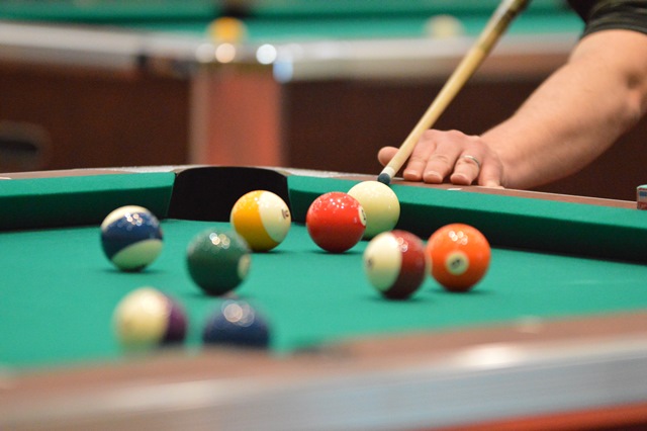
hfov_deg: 8.6
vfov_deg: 5.7
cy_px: 216
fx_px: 4311
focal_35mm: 240
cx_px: 324
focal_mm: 160
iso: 6400
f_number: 2.8
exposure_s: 1/500
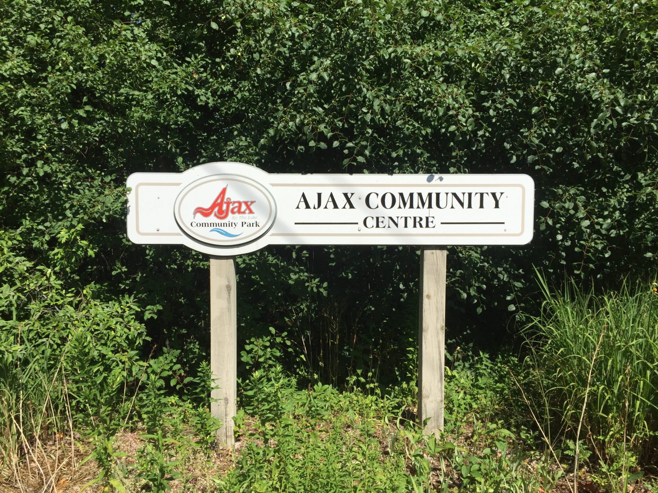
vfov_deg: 48.2
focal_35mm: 29
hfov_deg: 61.7
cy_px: 246
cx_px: 329
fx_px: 551
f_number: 2.2
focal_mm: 4.15
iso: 32
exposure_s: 1/2825
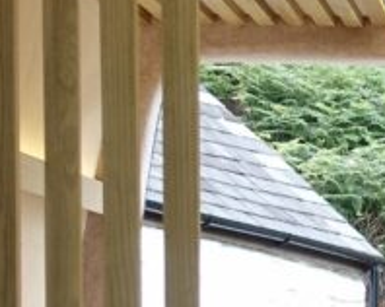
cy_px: 509
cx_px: 719
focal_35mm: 175
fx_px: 1992
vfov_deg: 8.5
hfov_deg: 10.3
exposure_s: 1/60
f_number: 3.2
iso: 125
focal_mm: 8.8
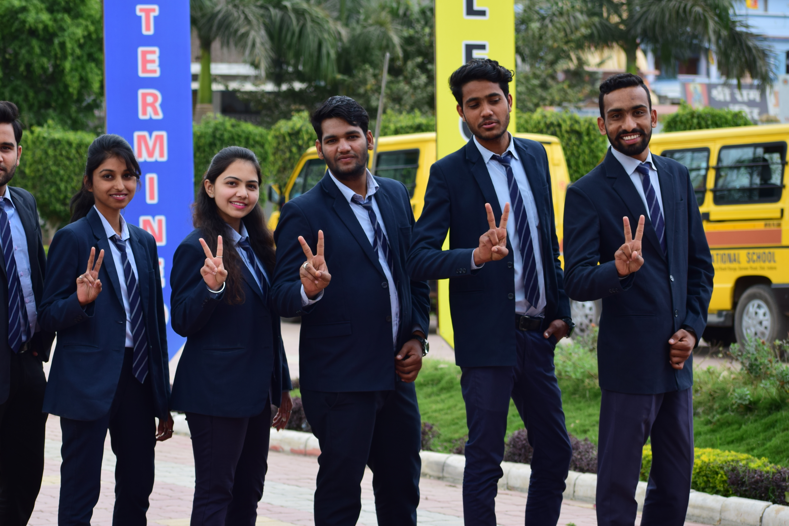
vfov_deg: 10.1
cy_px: 234
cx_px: 304
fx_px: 2980
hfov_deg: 15.1
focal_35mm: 136
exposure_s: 1/160
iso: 100
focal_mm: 70
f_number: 5
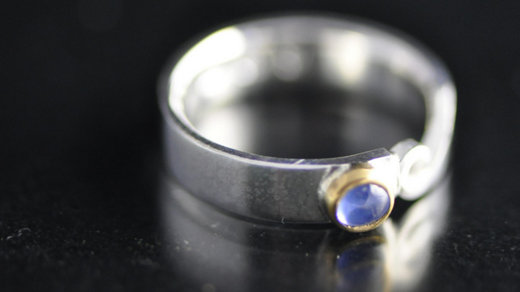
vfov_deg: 6.2
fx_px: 2711
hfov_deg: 11.0
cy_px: 115
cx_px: 289
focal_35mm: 197
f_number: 3.5
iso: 1000
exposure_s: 1/30
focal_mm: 105
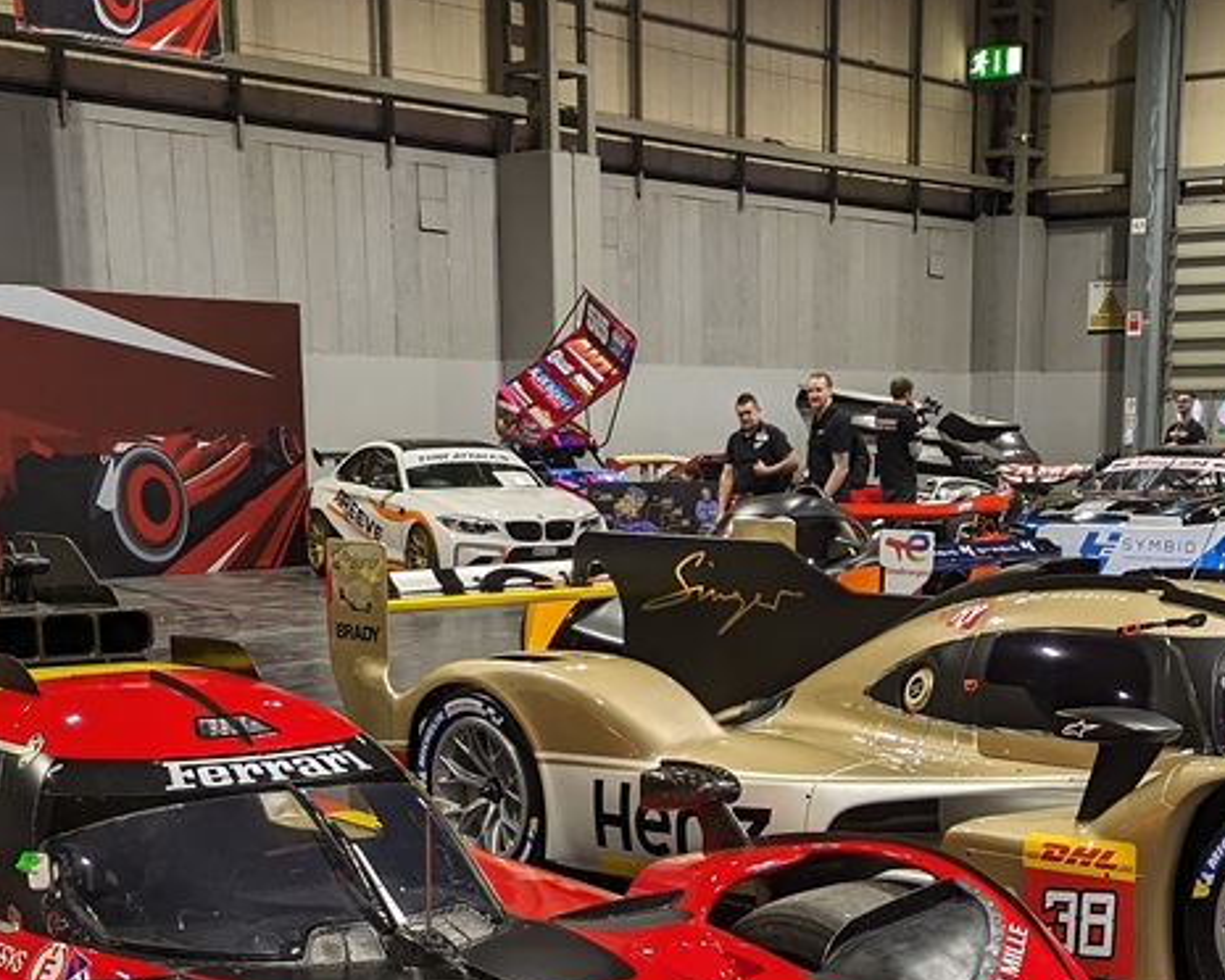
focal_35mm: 63
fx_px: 2284
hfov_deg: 29.9
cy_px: 1045
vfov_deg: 23.0
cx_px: 735
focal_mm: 5.43
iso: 149
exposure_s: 1/50
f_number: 1.89
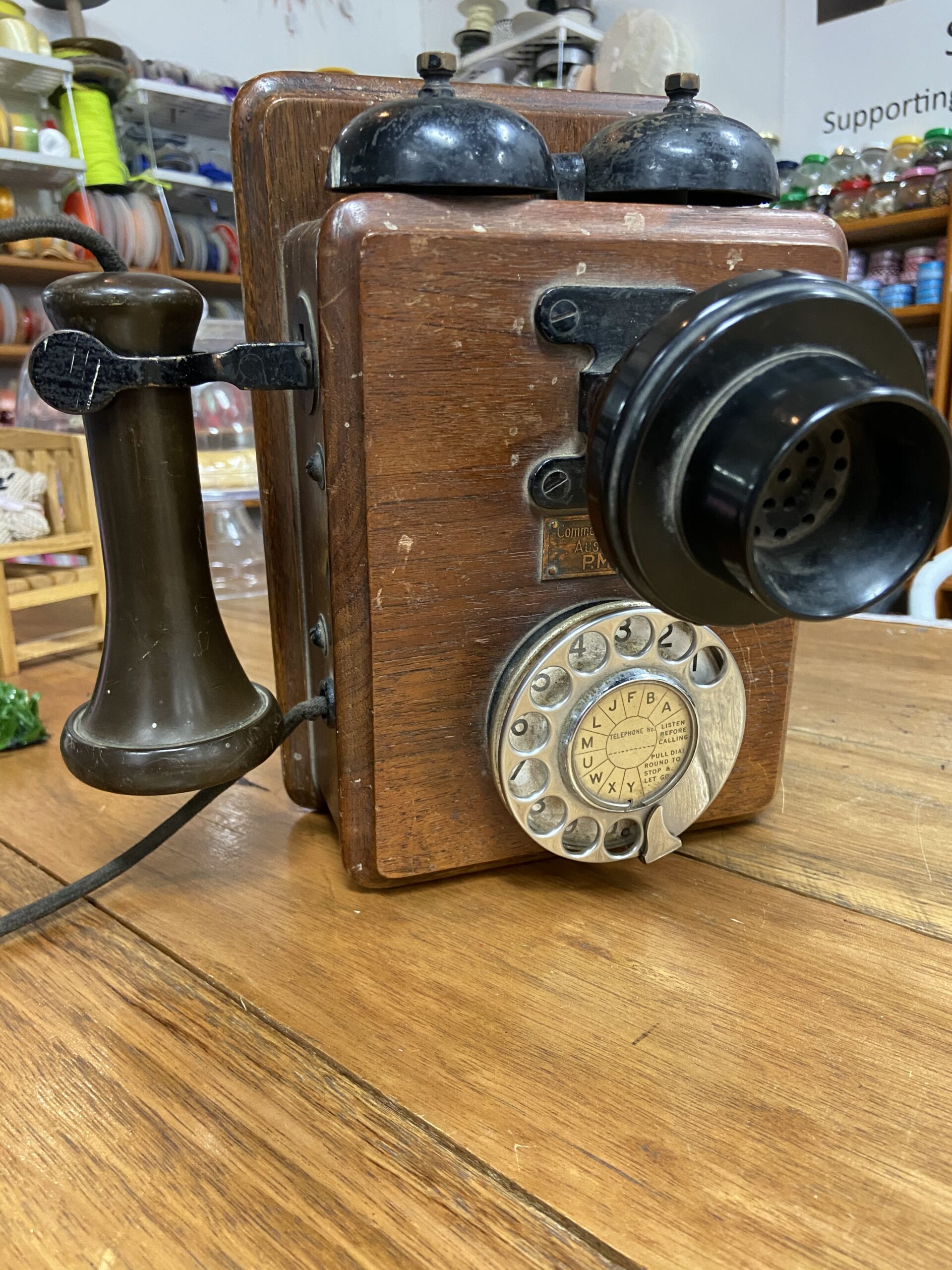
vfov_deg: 67.3
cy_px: 635
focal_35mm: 26
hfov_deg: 53.1
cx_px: 476
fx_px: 953
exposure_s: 1/33
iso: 400
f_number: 1.8
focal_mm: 4.25
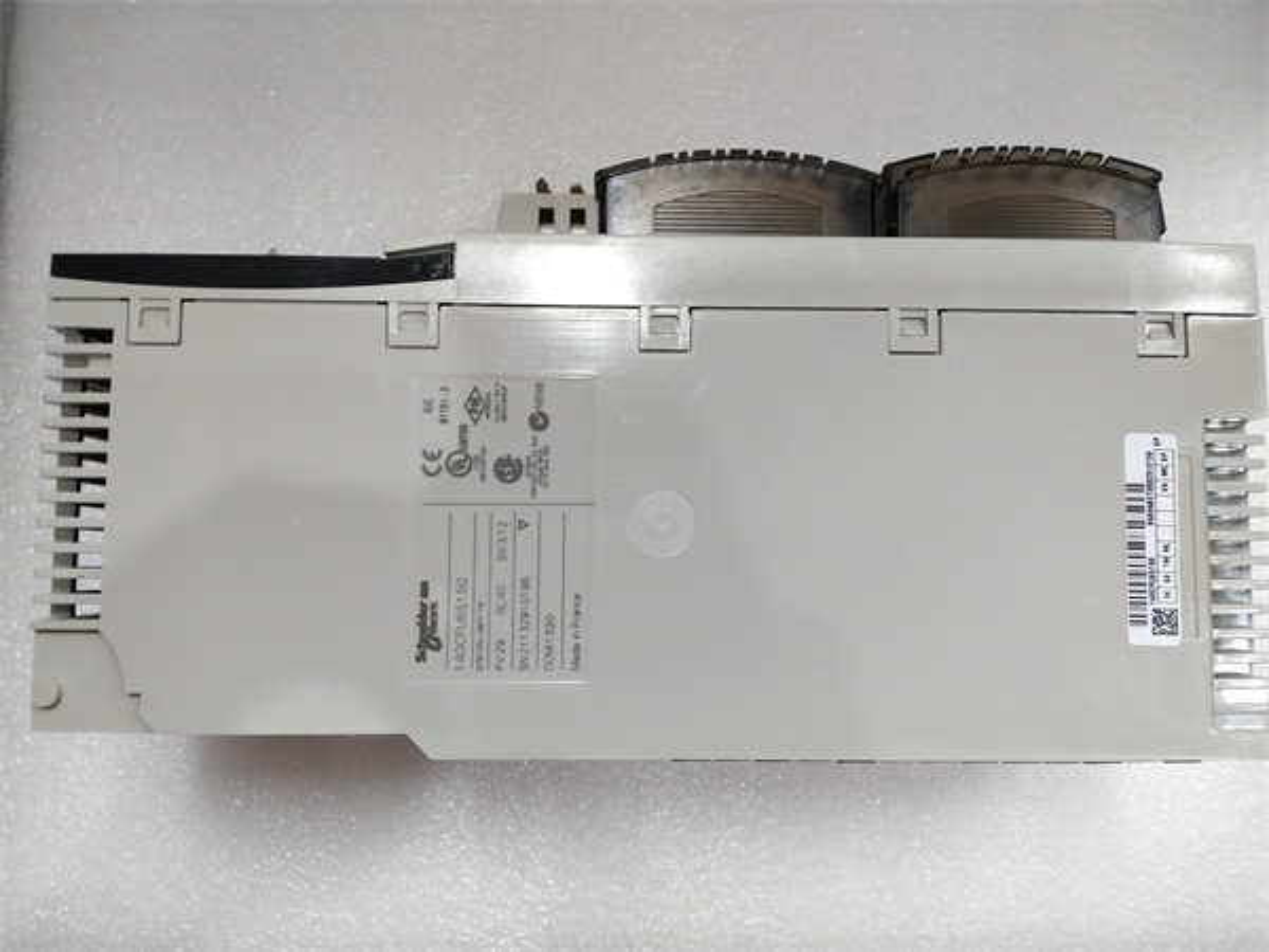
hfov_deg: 67.3
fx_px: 953
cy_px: 476
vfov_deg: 53.1
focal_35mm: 26
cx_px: 634
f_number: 2
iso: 446
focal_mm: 3.44
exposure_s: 1/33.3
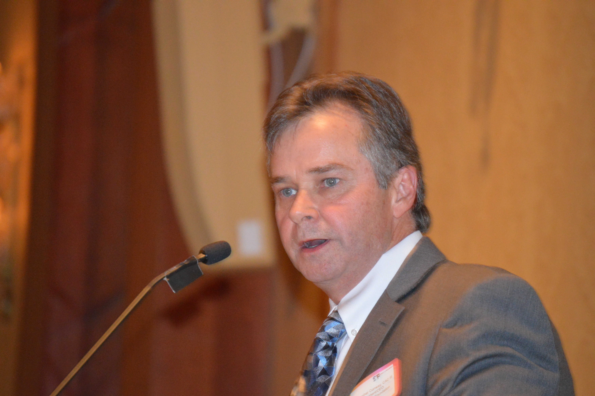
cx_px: 298
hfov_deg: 7.4
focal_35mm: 278
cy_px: 198
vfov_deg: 4.9
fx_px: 4582
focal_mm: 185
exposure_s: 1/60
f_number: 5.6
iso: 3200
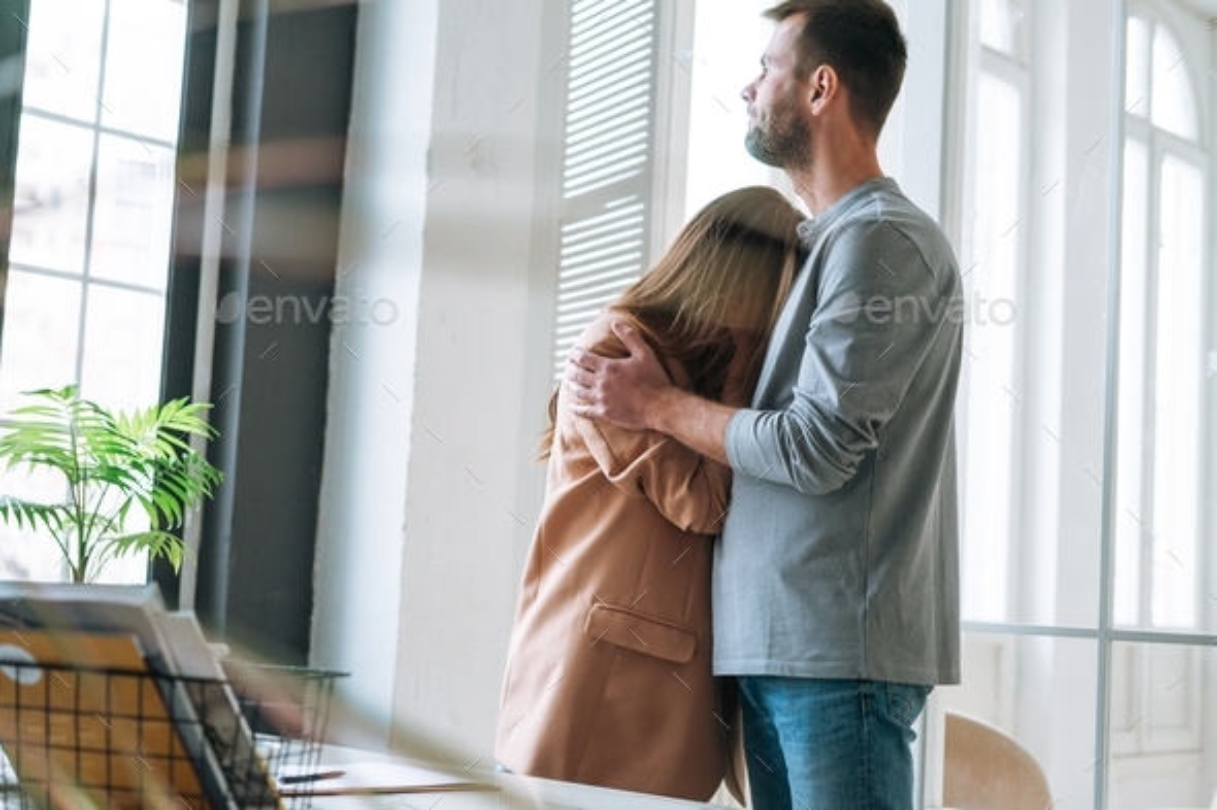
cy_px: 405
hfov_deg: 39.6
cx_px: 608
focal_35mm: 50
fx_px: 1690
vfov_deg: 27.0
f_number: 3.2
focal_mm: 50
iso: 500
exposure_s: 1/125
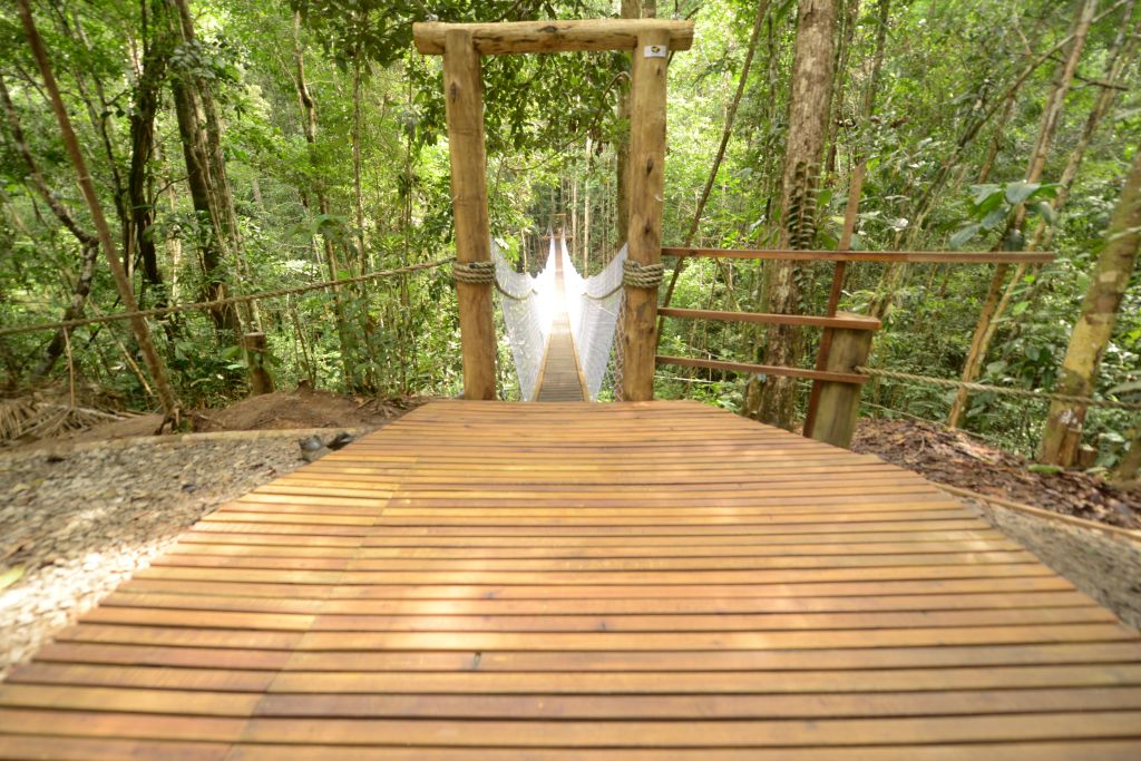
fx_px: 444
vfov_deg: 81.2
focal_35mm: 14
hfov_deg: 104.2
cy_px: 380
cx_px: 570
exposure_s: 1/80
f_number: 2.8
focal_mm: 14
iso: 250
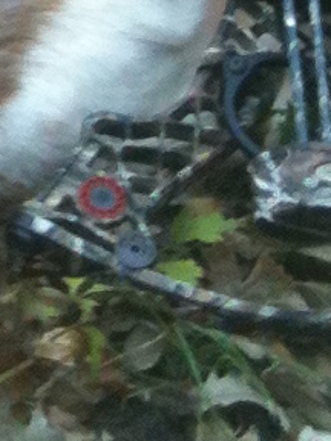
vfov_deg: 7.1
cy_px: -914
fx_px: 3175
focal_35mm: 249
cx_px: -329
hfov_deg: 5.8
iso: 100
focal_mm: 3.85
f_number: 2.8
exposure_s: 1/40
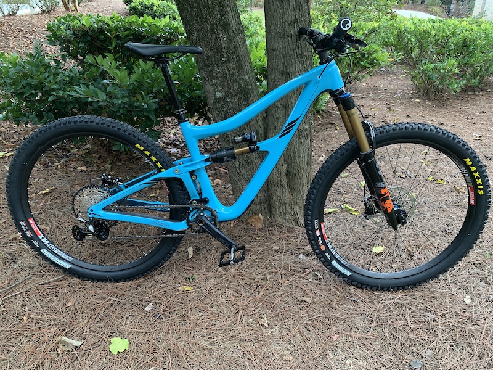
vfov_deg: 53.1
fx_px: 370
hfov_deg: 67.3
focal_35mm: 26
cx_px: 246
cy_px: 185
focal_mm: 4.25
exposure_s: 1/111
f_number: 1.8
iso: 100
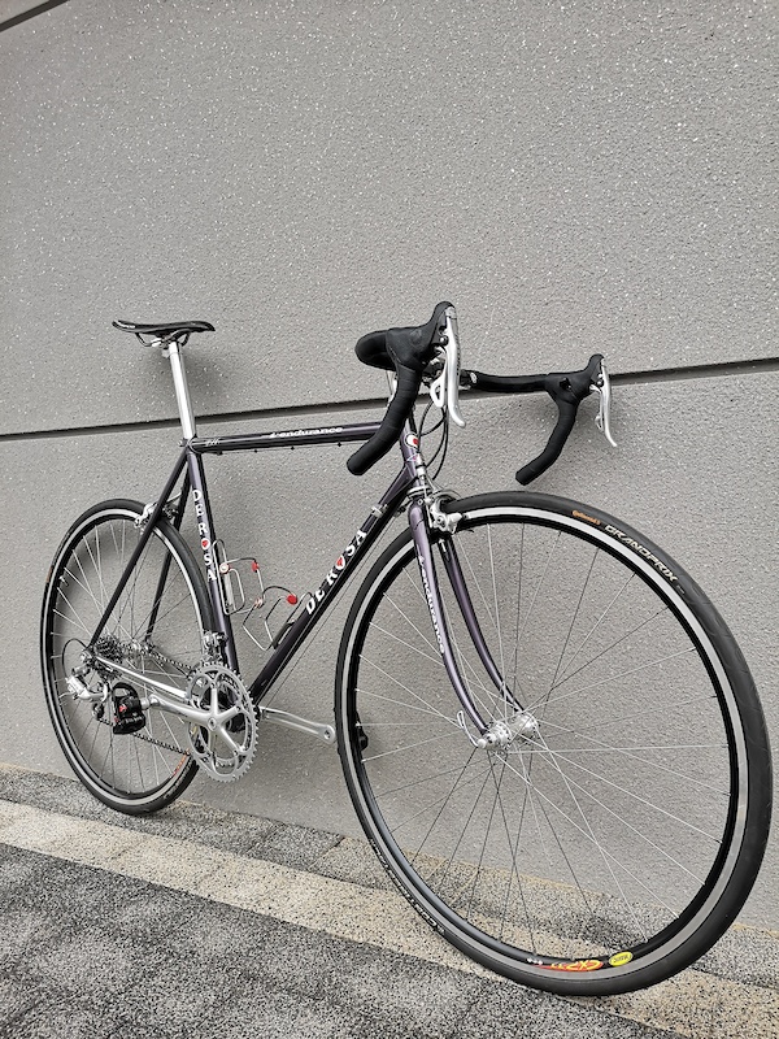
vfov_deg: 65.3
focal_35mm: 27
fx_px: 810
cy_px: 520
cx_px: 390
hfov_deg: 51.4
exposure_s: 3
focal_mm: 5.58
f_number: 1.8
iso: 200
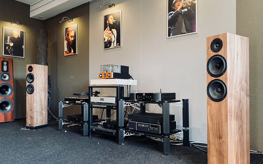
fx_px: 208
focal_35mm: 29
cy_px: 90
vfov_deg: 43.1
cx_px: 136
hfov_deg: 64.6
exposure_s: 1/60
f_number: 1.8
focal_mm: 4.25
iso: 250
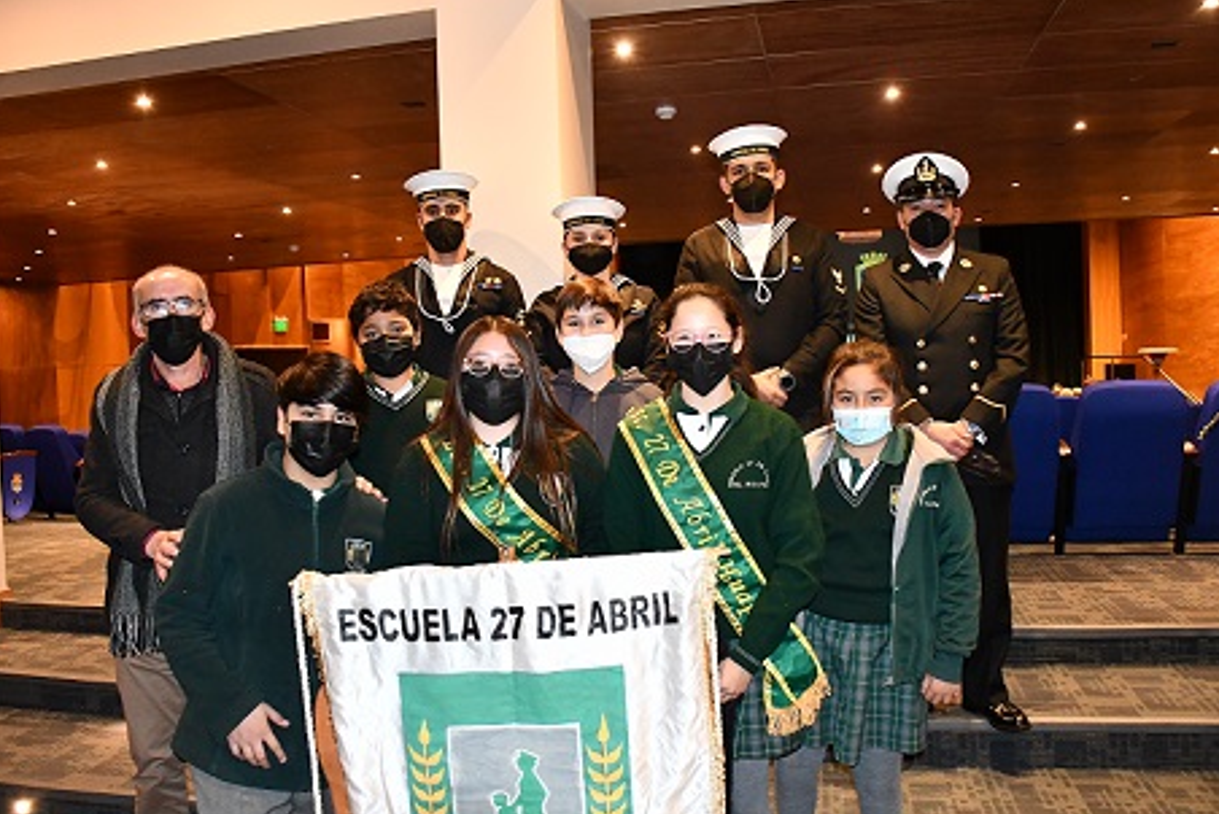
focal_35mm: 30
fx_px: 1016
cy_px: 379
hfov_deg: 61.9
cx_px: 620
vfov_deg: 43.6
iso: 4500
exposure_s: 1/60
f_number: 3.5
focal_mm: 18
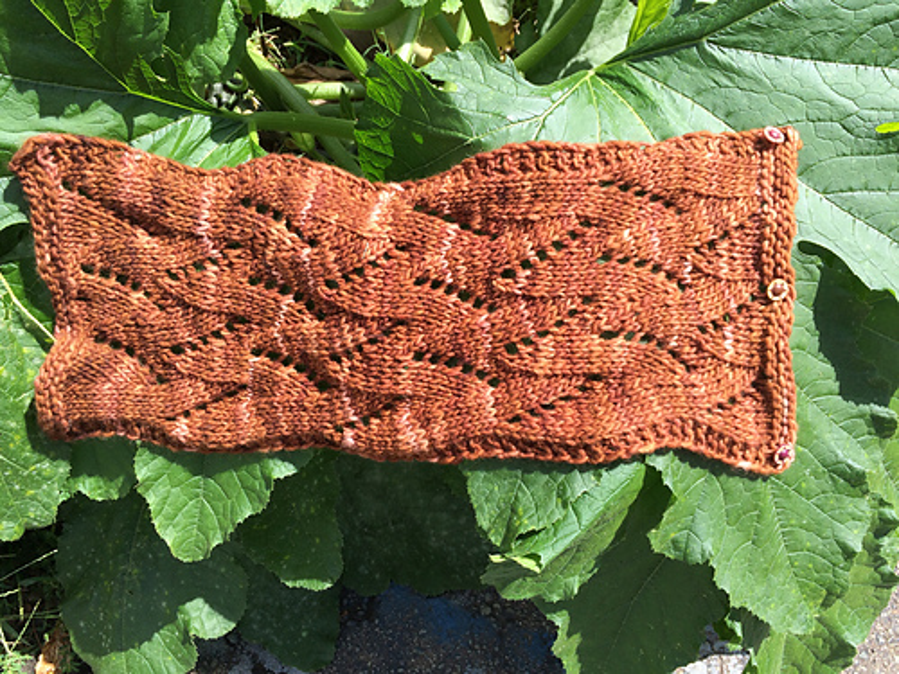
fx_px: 753
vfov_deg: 48.2
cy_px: 337
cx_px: 450
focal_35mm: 29
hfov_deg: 61.7
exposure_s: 1/838
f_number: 2.2
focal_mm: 4.15
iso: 32
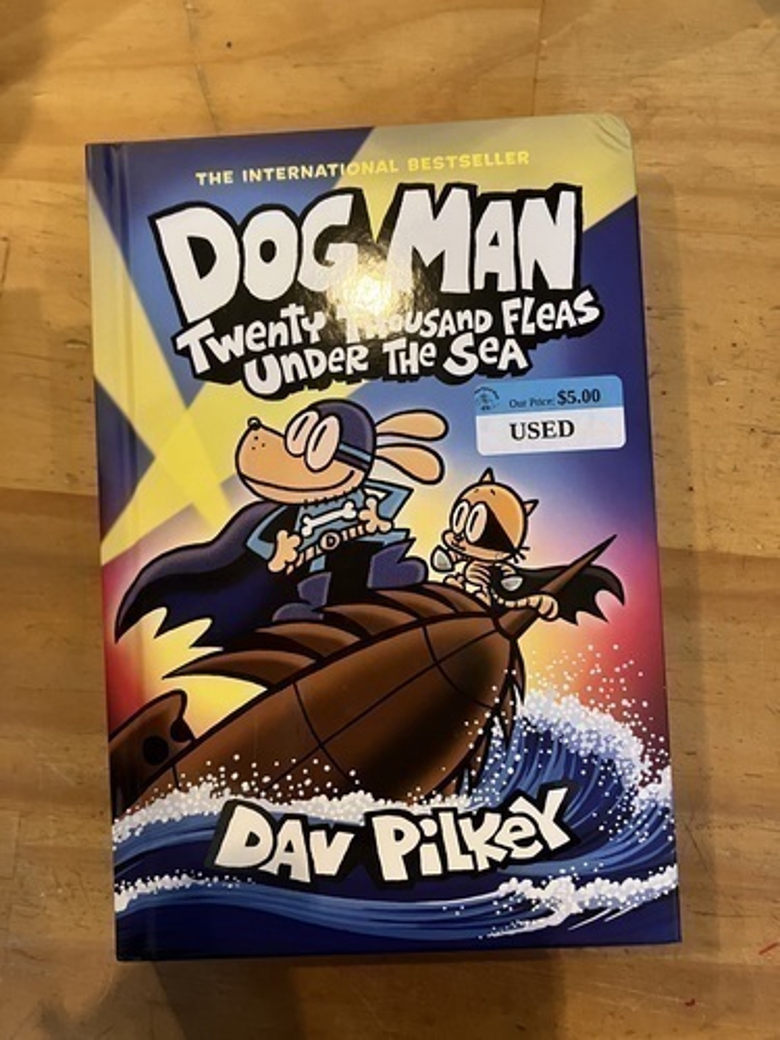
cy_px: 520
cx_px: 390
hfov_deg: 49.7
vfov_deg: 63.4
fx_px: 841
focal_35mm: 28
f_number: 1.8
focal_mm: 3.99
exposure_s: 1/30
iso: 320
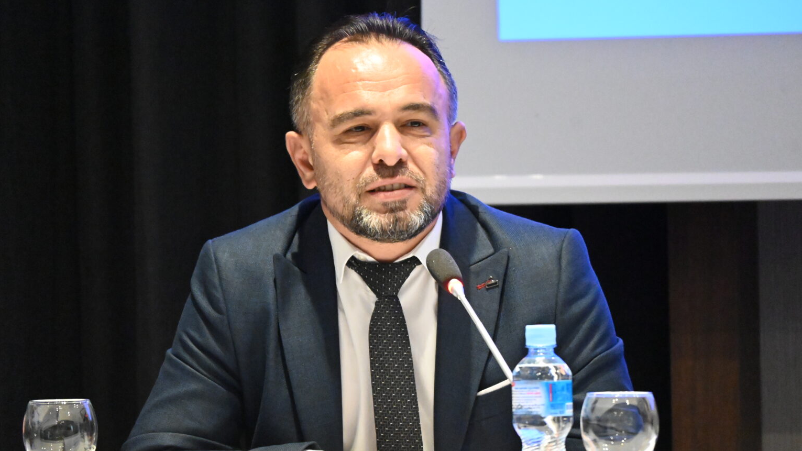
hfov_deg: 5.5
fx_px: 8378
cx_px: 401
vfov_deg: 3.1
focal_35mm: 394
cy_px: 259
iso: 12800
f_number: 6.3
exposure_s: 1/60
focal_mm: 250
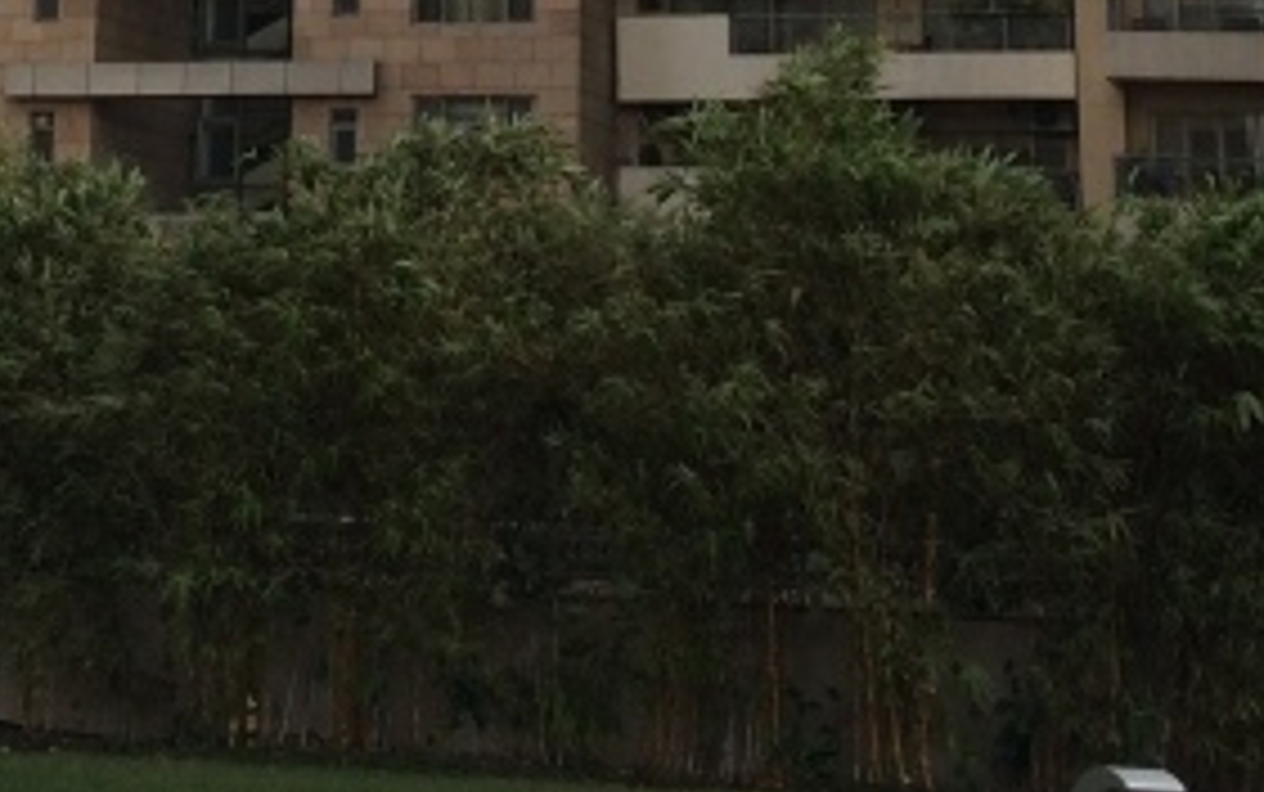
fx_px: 3619
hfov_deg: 19.6
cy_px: -616
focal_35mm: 105
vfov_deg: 11.6
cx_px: 288
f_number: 2.2
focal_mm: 4.15
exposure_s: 1/662
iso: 32
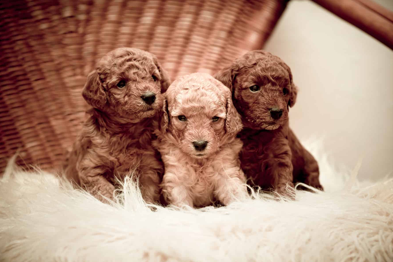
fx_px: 939
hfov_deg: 23.6
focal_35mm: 86
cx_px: 197
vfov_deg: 15.9
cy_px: 131
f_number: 4
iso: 200
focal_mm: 85
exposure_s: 1/320
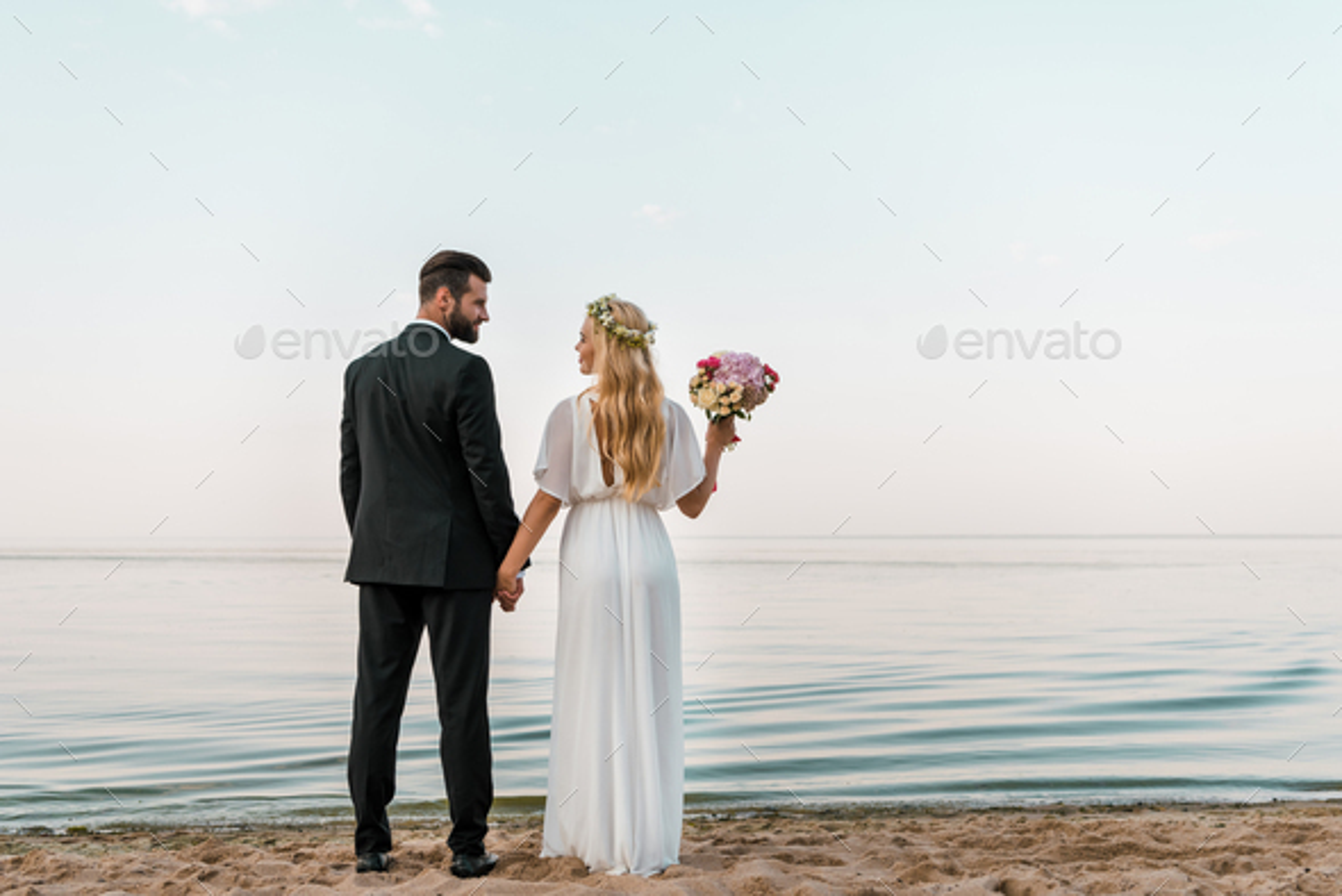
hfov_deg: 50.7
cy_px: 448
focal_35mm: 38
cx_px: 671
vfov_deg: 35.1
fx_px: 1417
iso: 320
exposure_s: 1/640
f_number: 3.5
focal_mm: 38
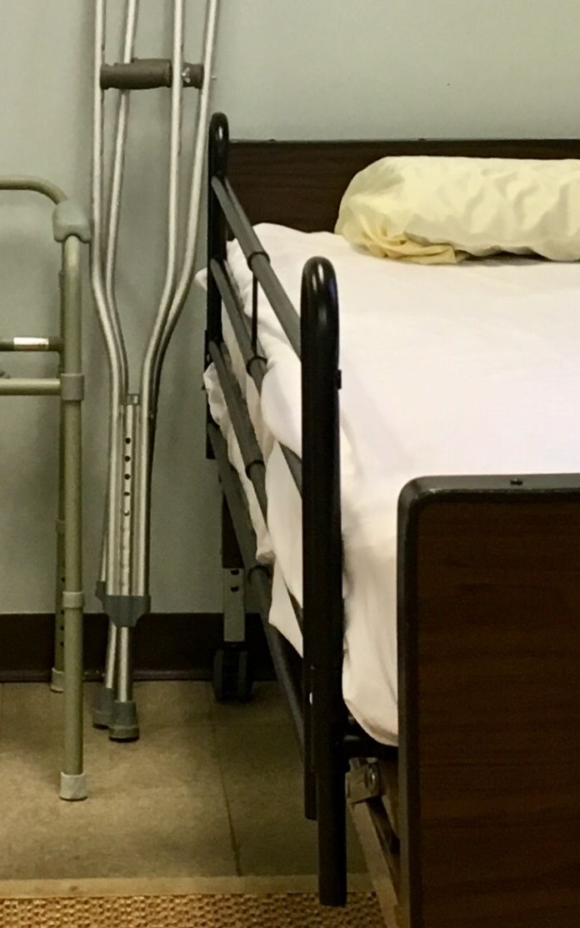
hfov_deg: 12.3
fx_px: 2682
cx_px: 206
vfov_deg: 19.4
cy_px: 155
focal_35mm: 106
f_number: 2.2
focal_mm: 4.15
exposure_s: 1/33
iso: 125
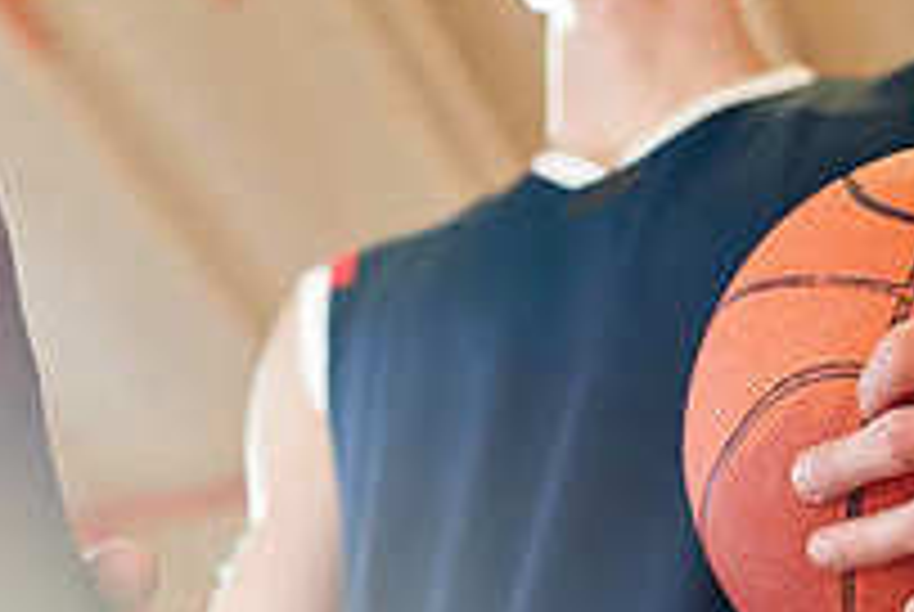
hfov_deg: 23.6
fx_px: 2187
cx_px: 432
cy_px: 405
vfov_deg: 15.9
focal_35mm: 86
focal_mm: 35
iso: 500
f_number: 2.5
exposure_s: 1/400
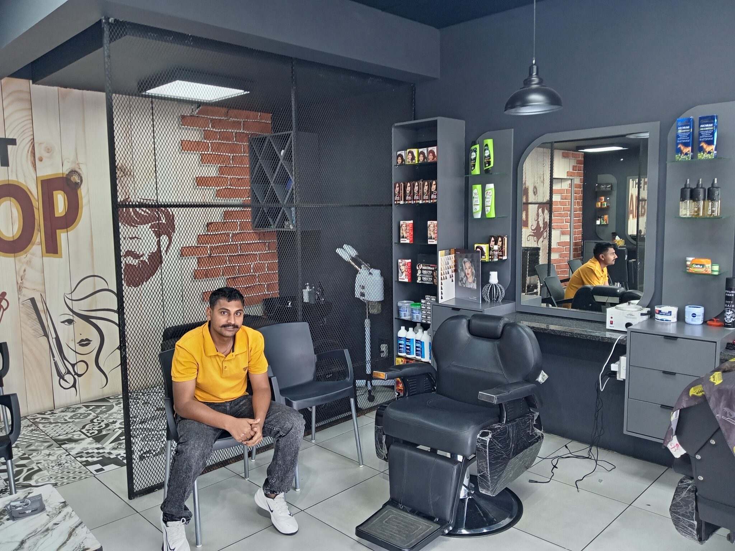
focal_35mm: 27
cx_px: 368
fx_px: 573
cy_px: 276
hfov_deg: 65.3
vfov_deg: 51.4
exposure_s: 1/25
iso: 311
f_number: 1.8
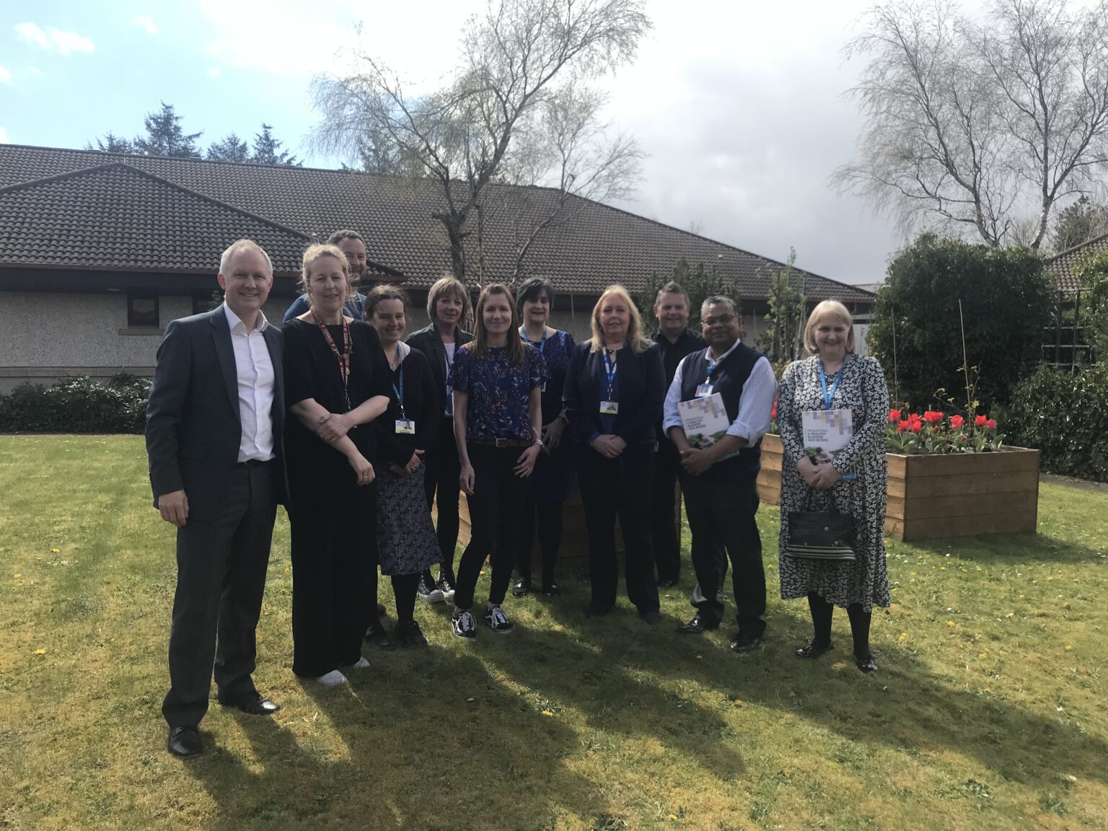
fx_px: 896
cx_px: 554
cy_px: 416
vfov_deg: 49.7
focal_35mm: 28
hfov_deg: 63.4
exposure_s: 1/1742
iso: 20
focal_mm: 3.99
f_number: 1.8
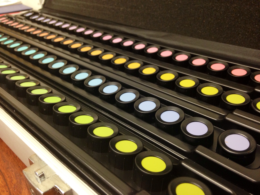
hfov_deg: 55.4
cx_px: 130
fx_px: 248
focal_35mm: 33
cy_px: 98
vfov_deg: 42.9
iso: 160
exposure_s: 1/20
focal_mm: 4.12
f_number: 2.4
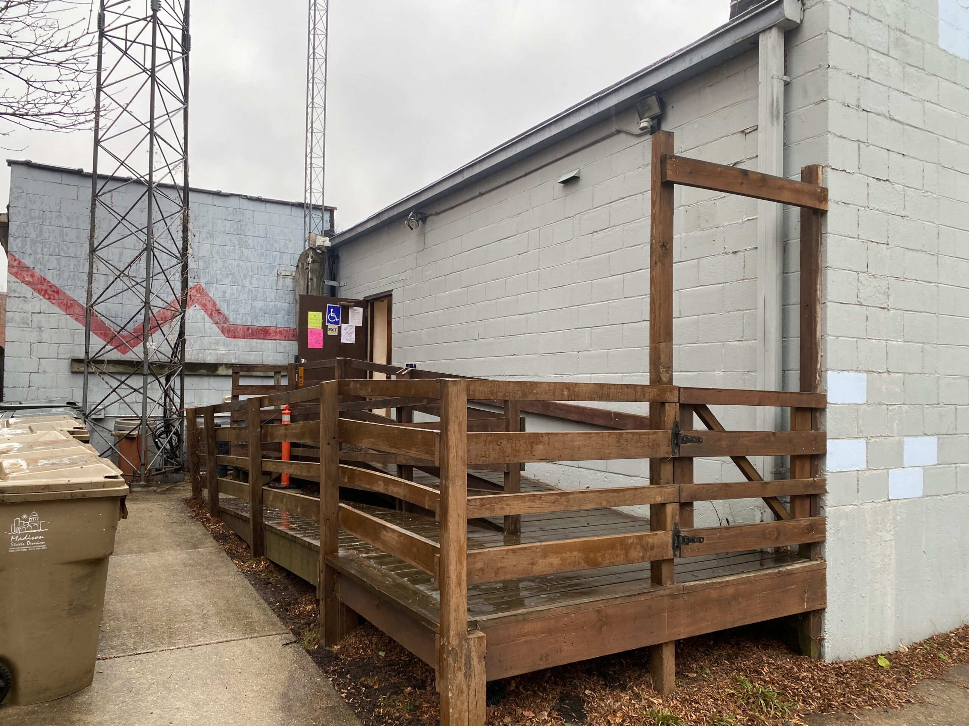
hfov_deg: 67.3
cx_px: 484
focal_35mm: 26
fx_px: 728
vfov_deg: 53.1
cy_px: 363
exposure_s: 1/122
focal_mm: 4.25
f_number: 1.8
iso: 80
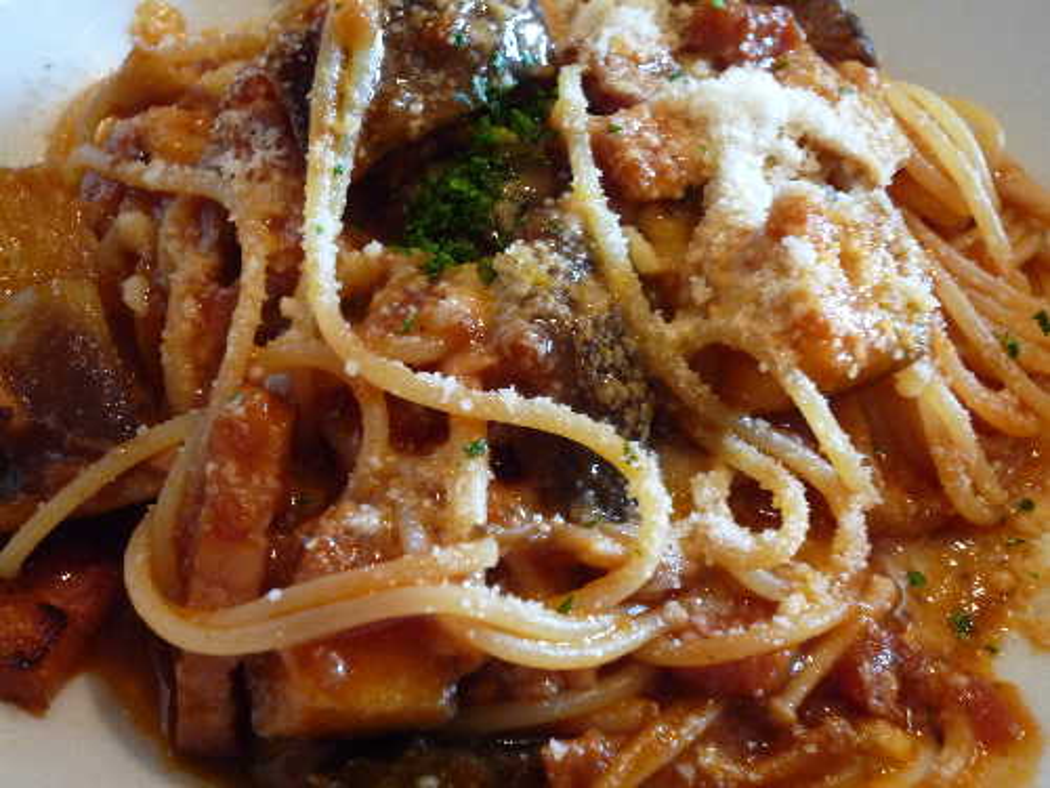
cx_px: 525
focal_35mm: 44
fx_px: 1335
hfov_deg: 42.9
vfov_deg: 32.9
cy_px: 394
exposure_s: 1/8
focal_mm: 7.8
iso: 400
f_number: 4.3
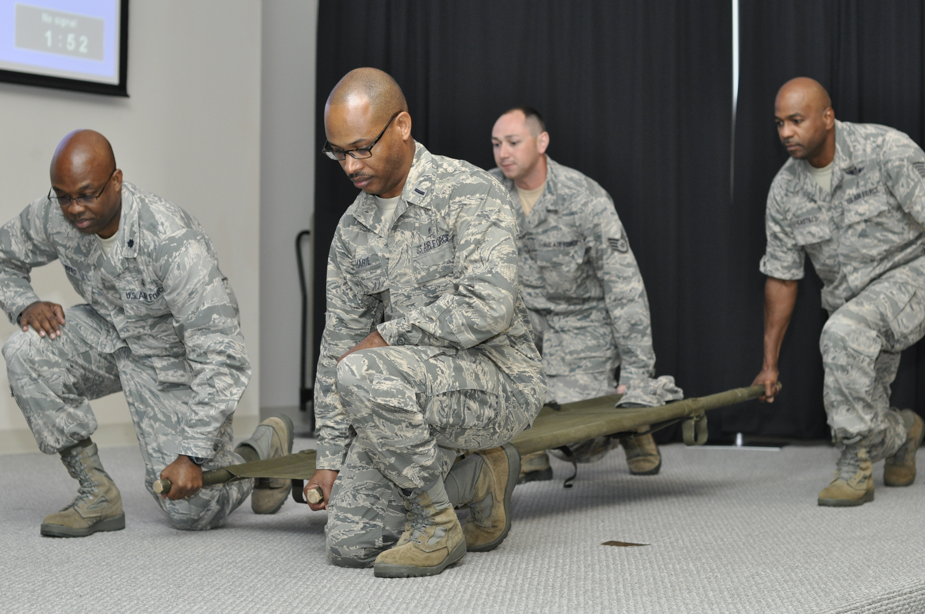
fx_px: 1925
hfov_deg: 27.0
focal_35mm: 75
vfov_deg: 18.1
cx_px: 462
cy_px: 307
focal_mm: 50
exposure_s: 1/200
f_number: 2.8
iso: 800
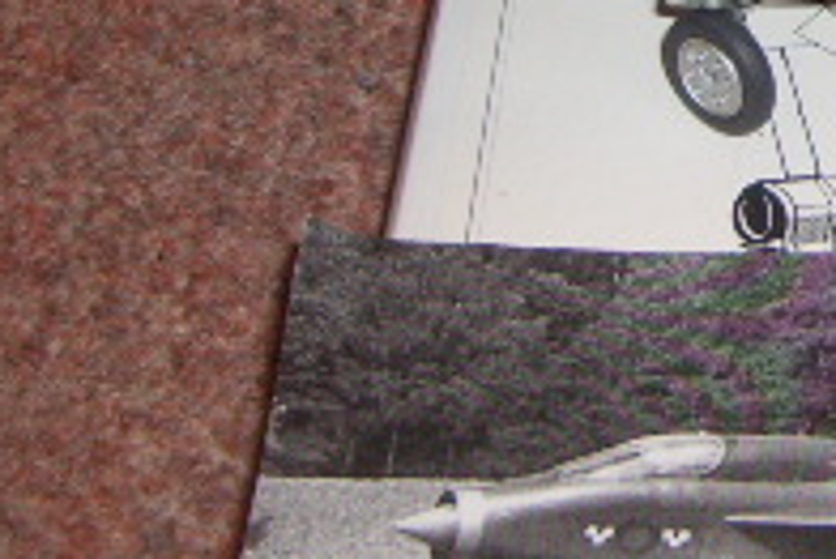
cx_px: 1109
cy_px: -179
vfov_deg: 11.2
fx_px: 2765
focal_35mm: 119
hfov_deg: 16.2
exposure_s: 1/45
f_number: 2.8
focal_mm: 5.8
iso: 100
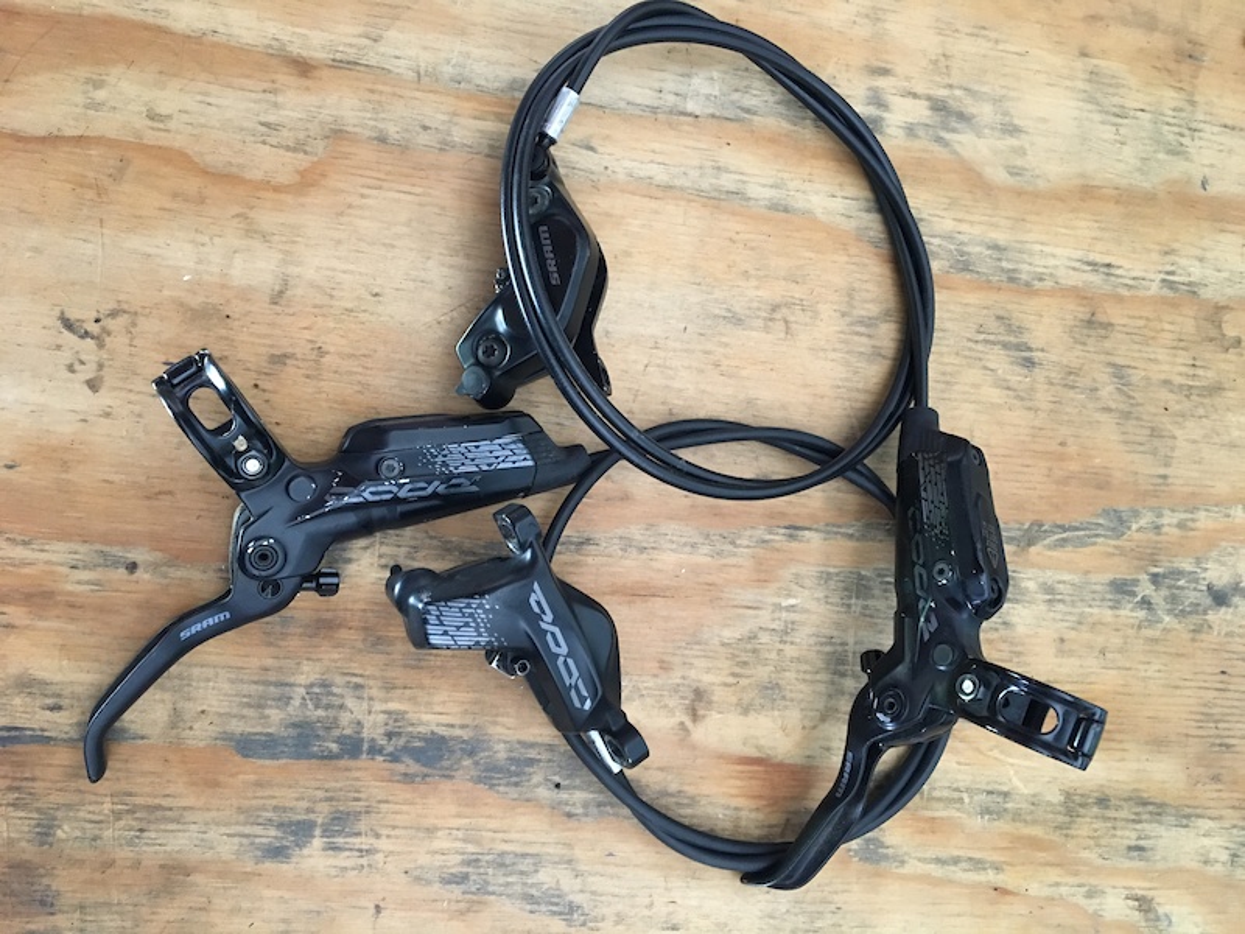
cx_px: 622
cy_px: 467
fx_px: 1043
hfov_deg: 61.7
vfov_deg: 48.2
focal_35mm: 29
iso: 200
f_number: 2.2
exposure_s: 1/15
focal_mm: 4.15
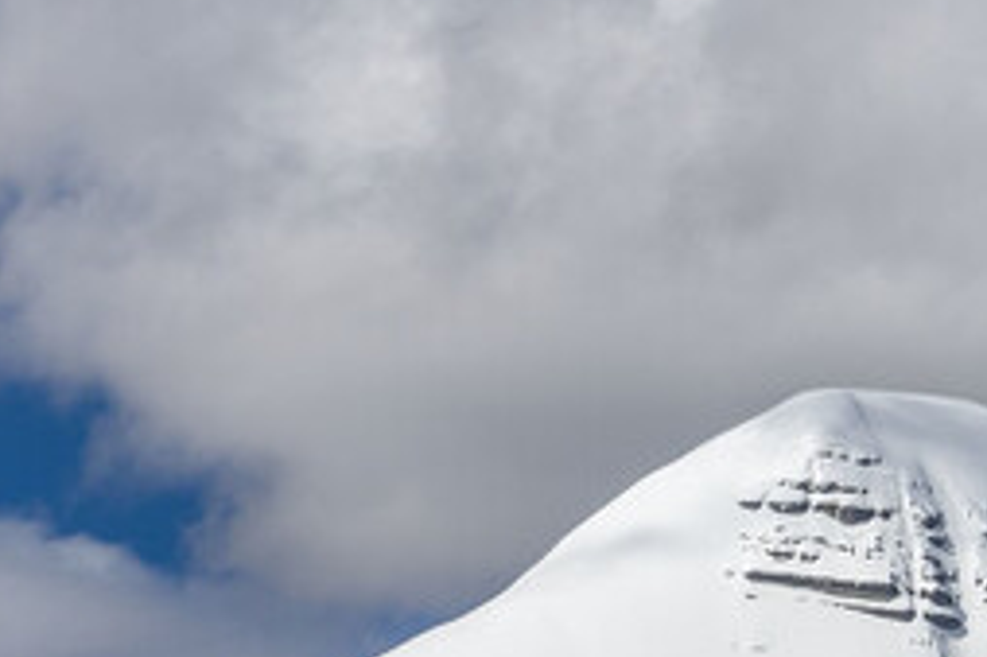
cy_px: 871
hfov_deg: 3.2
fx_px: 17480
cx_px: 793
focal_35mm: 638
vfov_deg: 2.2
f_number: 11
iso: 100
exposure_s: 1/60
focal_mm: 135
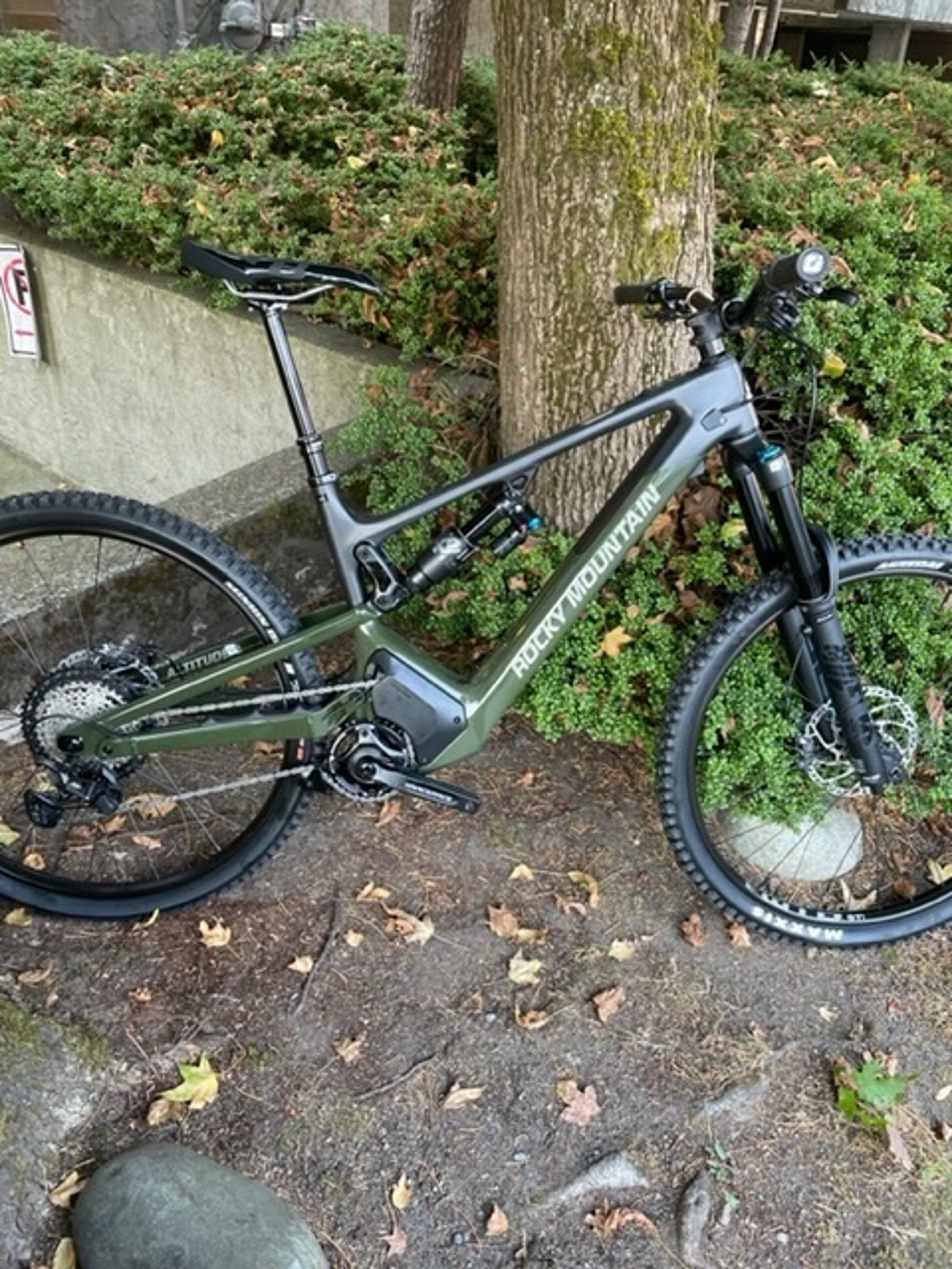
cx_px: 476
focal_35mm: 26
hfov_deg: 53.1
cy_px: 634
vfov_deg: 67.3
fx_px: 953
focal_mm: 4.2
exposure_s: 1/60
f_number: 1.6
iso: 64
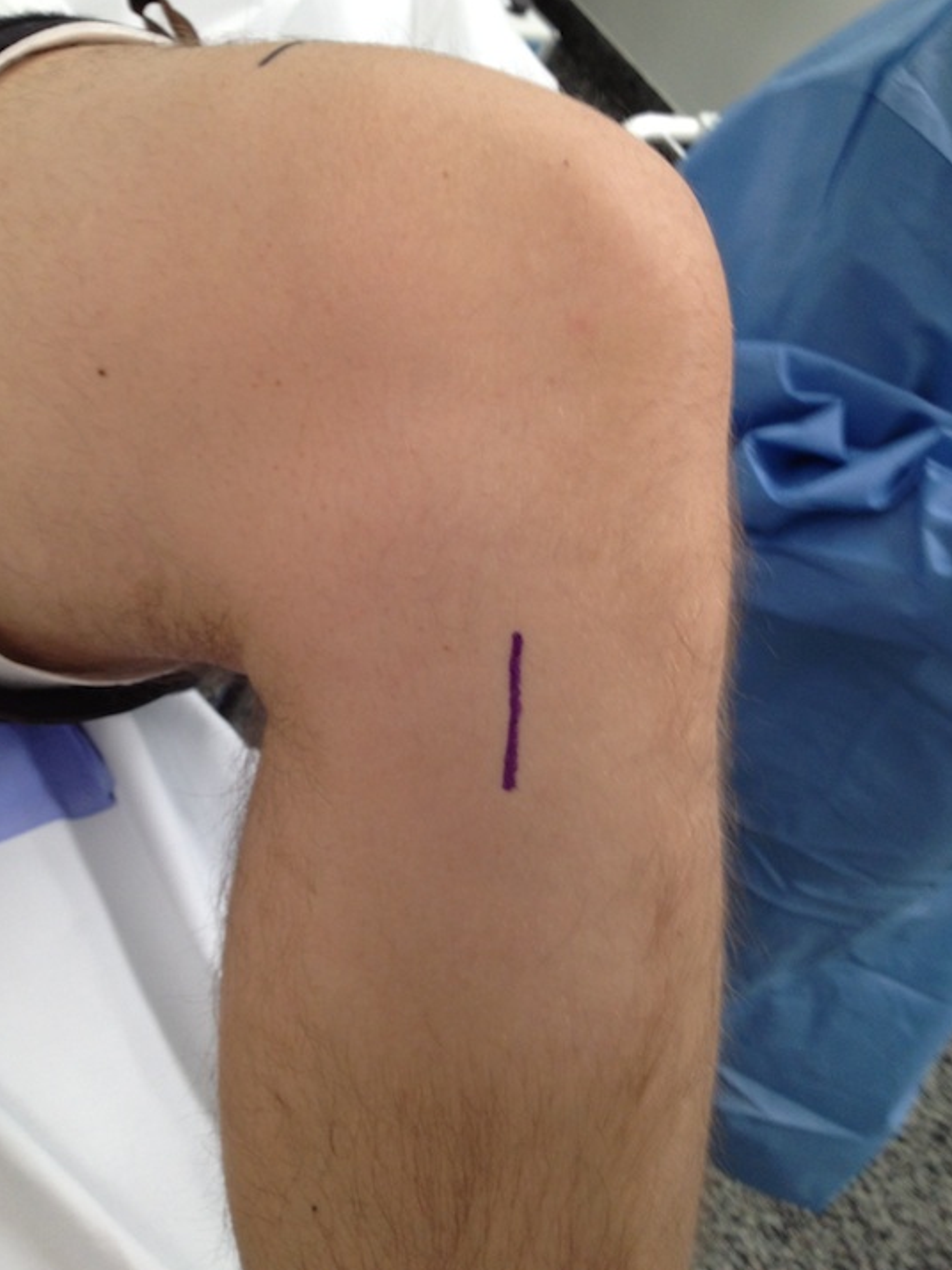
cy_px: 604
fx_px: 1357
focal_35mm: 37
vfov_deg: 50.1
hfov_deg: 38.6
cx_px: 496
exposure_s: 1/20
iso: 80
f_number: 2.4
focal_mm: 4.28
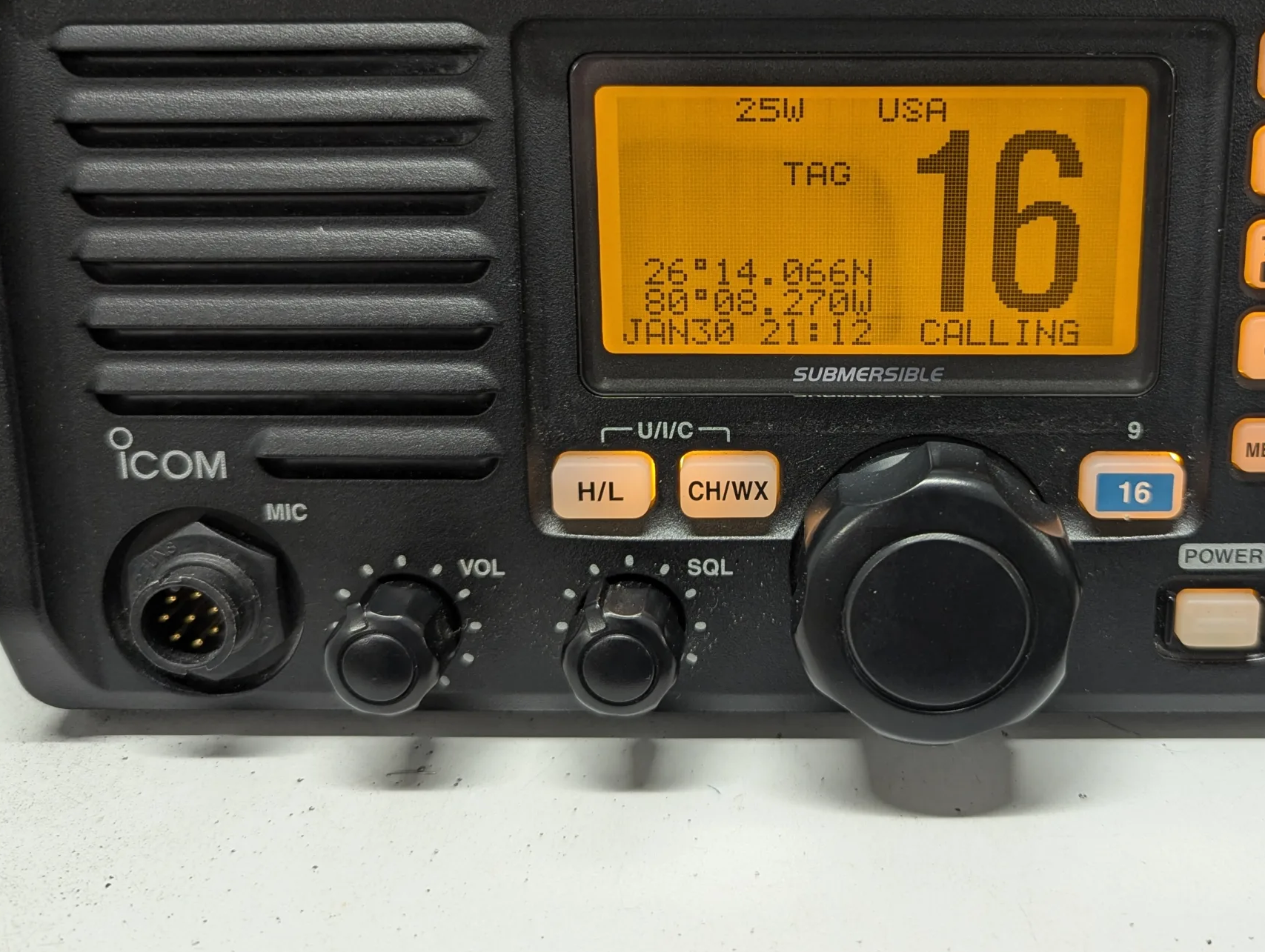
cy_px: 326
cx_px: 787
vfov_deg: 39.3
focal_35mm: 36
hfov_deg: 50.8
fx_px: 1317
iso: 93
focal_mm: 6.81
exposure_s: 1/27.5
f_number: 1.85
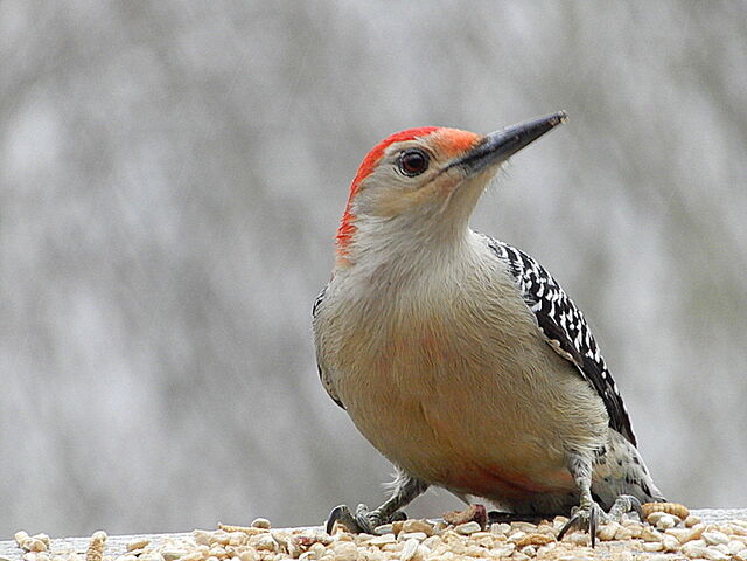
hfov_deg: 3.1
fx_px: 14027
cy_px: 280
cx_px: 374
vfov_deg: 2.3
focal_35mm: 650
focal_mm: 116
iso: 500
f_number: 8
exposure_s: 1/50
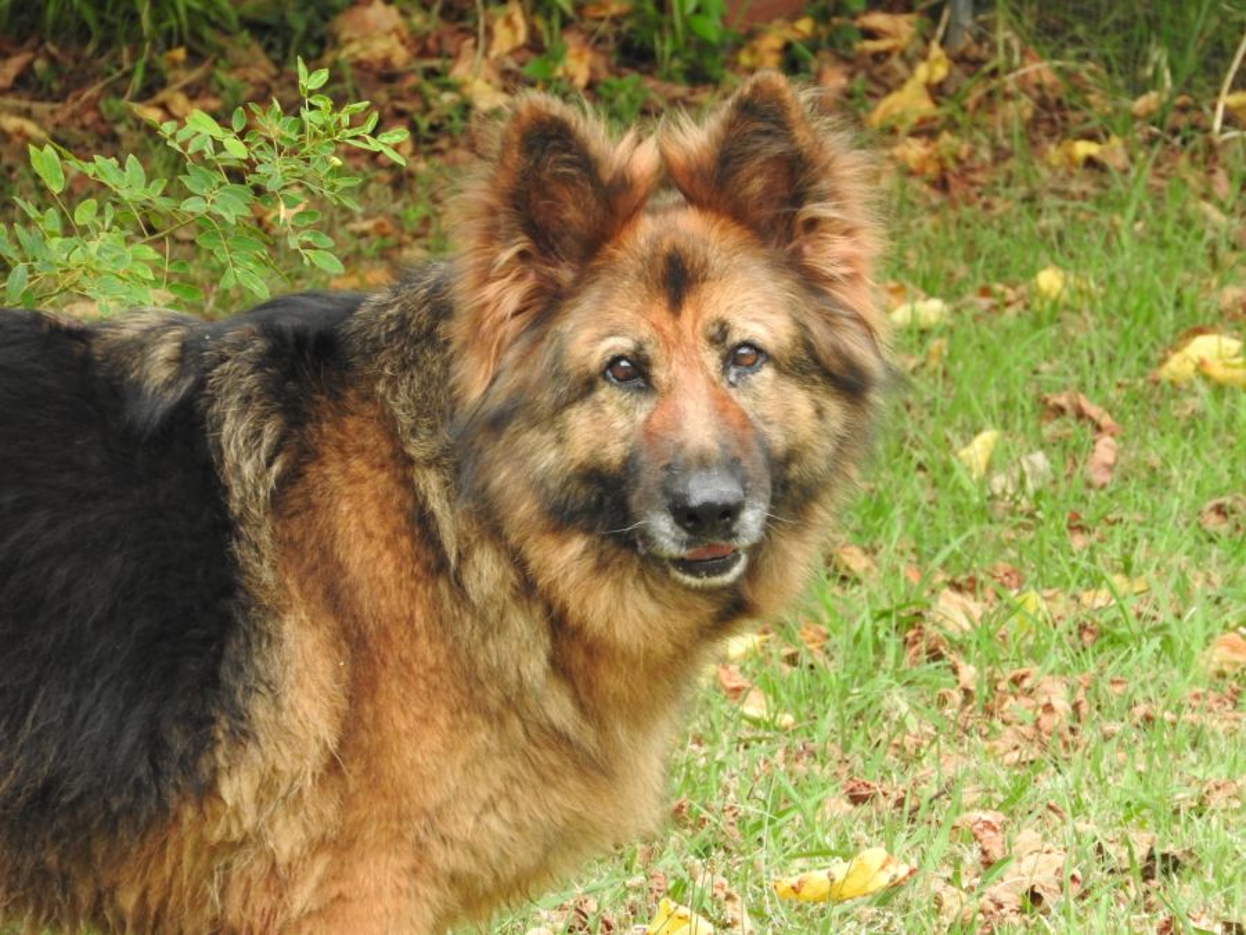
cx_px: 623
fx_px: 17997
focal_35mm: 500
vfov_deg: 3.0
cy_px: 468
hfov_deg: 4.0
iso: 360
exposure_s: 1/250
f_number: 5.6
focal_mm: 89.6
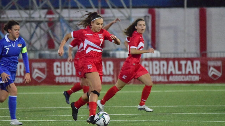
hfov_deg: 3.4
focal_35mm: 630
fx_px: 3758
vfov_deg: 1.9
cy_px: 67
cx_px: 112
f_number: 6.3
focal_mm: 400
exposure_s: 1/1000
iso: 7200
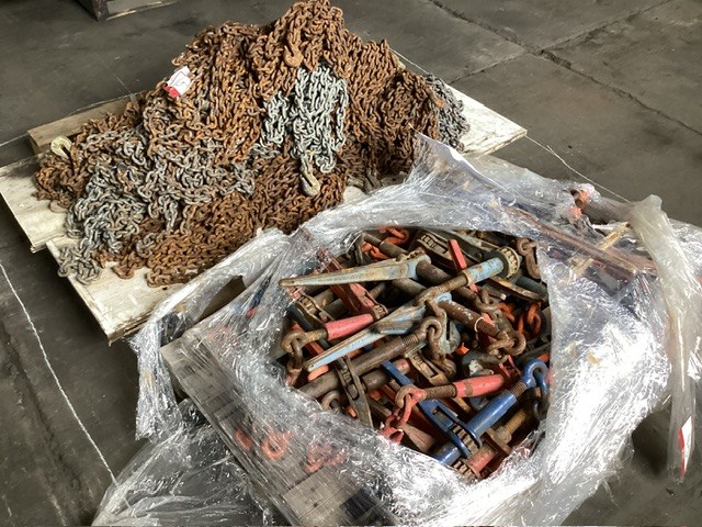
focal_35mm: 31
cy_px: 264
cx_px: 351
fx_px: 629
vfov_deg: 45.4
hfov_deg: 58.4
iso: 200
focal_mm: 3.3
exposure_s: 1/50
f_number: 2.4
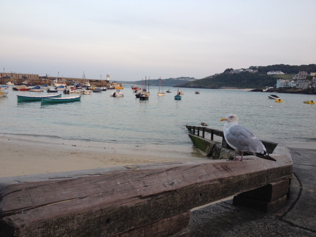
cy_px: 118
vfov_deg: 40.7
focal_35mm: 35
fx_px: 320
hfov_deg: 52.6
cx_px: 158
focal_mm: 4.28
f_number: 2.4
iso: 50
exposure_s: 1/167
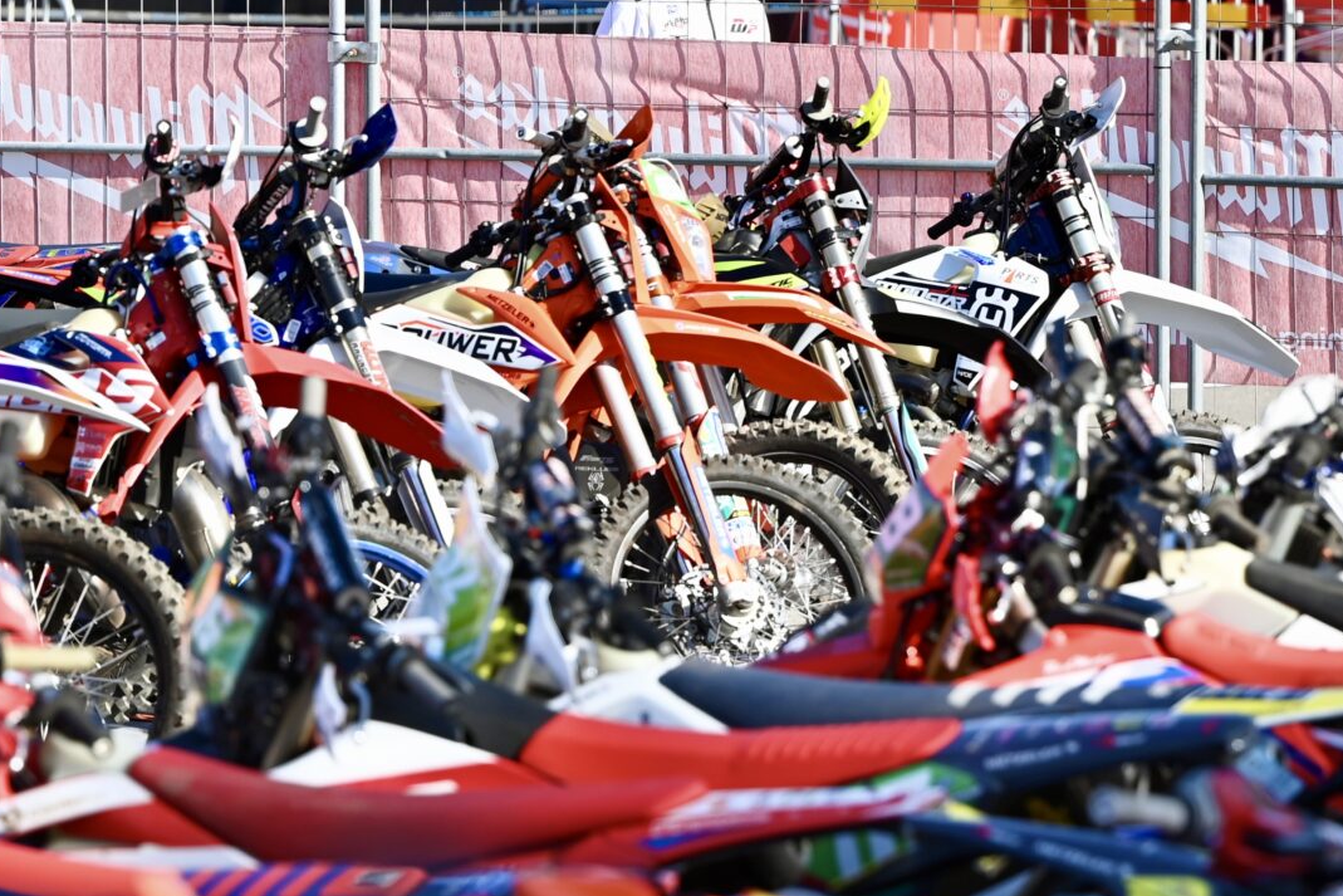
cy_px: 105
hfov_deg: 6.4
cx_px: 487
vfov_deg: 4.3
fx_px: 12050
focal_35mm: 323
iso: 160
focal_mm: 135
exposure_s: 1/1000
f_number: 4
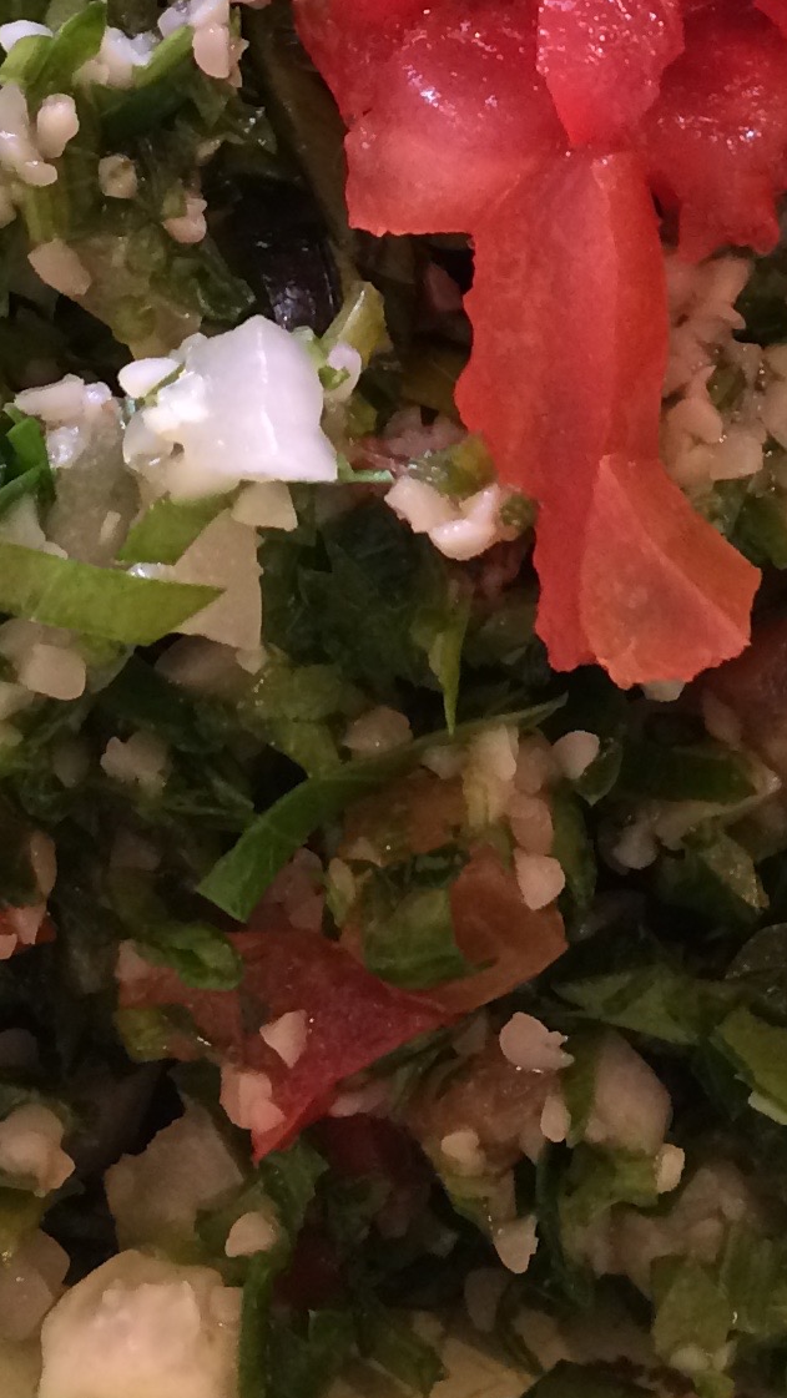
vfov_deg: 22.2
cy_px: -20
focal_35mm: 92
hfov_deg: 13.1
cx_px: 599
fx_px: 3411
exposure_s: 1/30
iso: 125
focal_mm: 4.15
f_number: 2.2
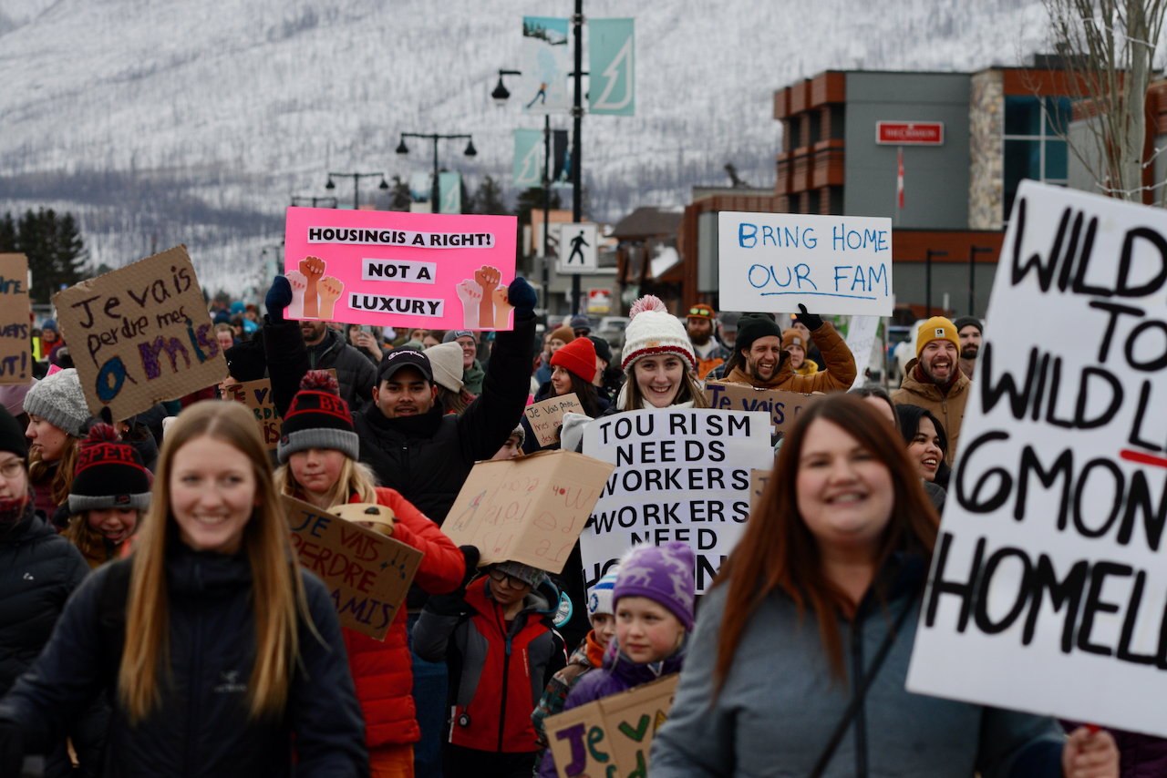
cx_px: 584
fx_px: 4377
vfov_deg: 10.2
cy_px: 389
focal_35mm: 135
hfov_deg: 15.2
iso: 640
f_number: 7.1
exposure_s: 1/1000
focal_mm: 135
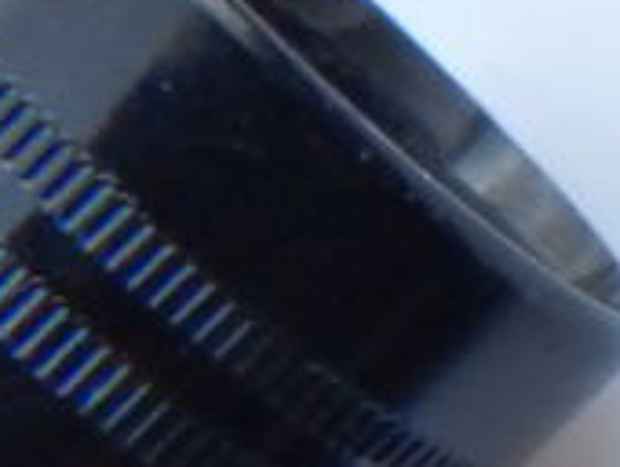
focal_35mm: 188
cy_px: 471
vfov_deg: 7.9
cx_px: 1586
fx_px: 3372
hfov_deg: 9.2
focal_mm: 4.5
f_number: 8
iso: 400
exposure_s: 1/100
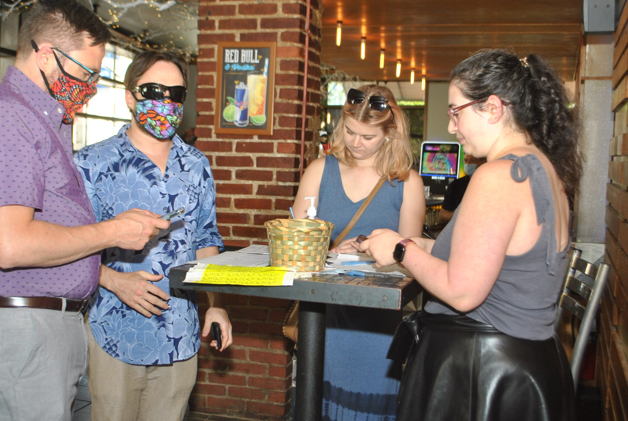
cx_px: 297
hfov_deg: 41.0
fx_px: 838
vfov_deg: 28.2
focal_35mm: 48
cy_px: 204
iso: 200
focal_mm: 26
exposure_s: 1/60
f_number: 4.2
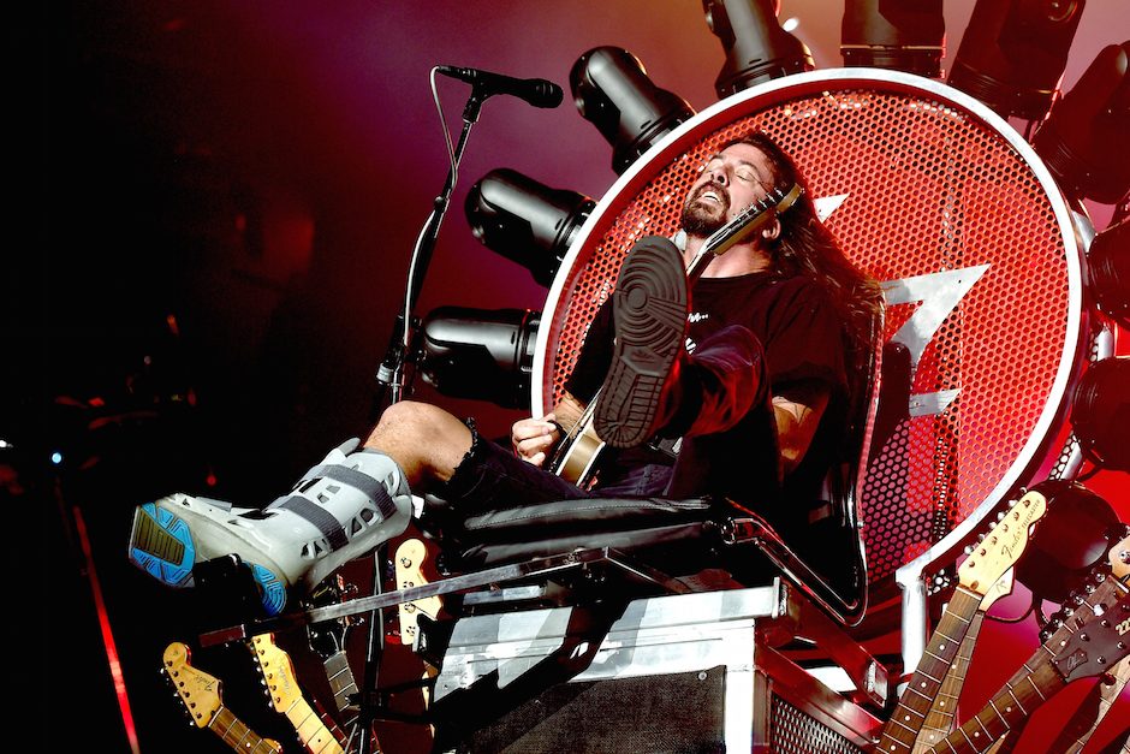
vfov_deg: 19.5
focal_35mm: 70
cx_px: 565
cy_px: 377
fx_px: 2197
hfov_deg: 28.8
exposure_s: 1/400
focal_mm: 70
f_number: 5
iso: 1250
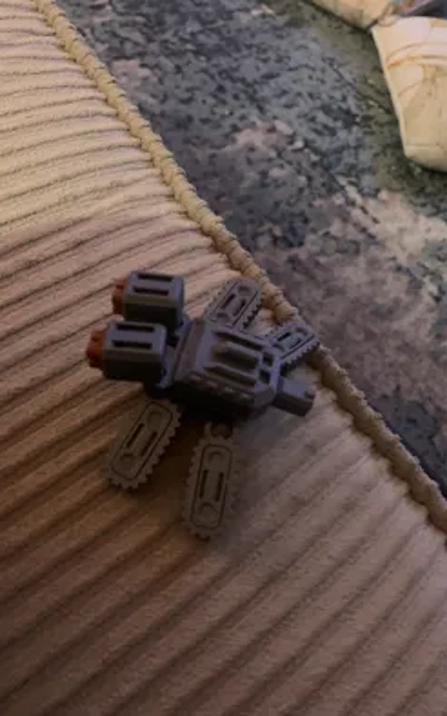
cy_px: 362
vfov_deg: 66.5
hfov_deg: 44.4
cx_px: 193
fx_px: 546
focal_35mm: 28
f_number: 1.8
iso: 640
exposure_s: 1/20
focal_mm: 4.25
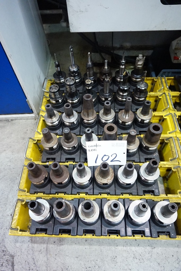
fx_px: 181
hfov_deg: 53.1
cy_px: 136
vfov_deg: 73.7
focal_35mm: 24
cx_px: 90
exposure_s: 1/100
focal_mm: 16
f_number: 3.5
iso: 3200
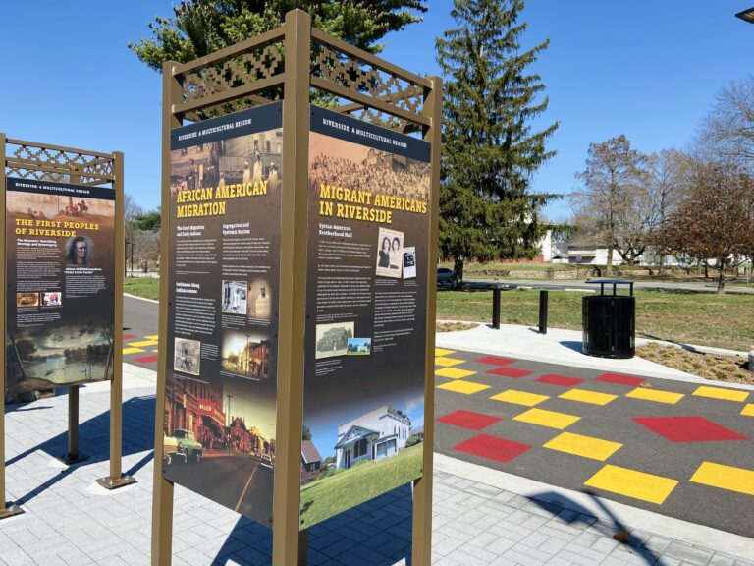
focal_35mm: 26
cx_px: 377
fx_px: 566
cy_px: 283
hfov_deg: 67.3
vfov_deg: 53.1
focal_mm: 4.25
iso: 32
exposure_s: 1/2967
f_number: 1.8
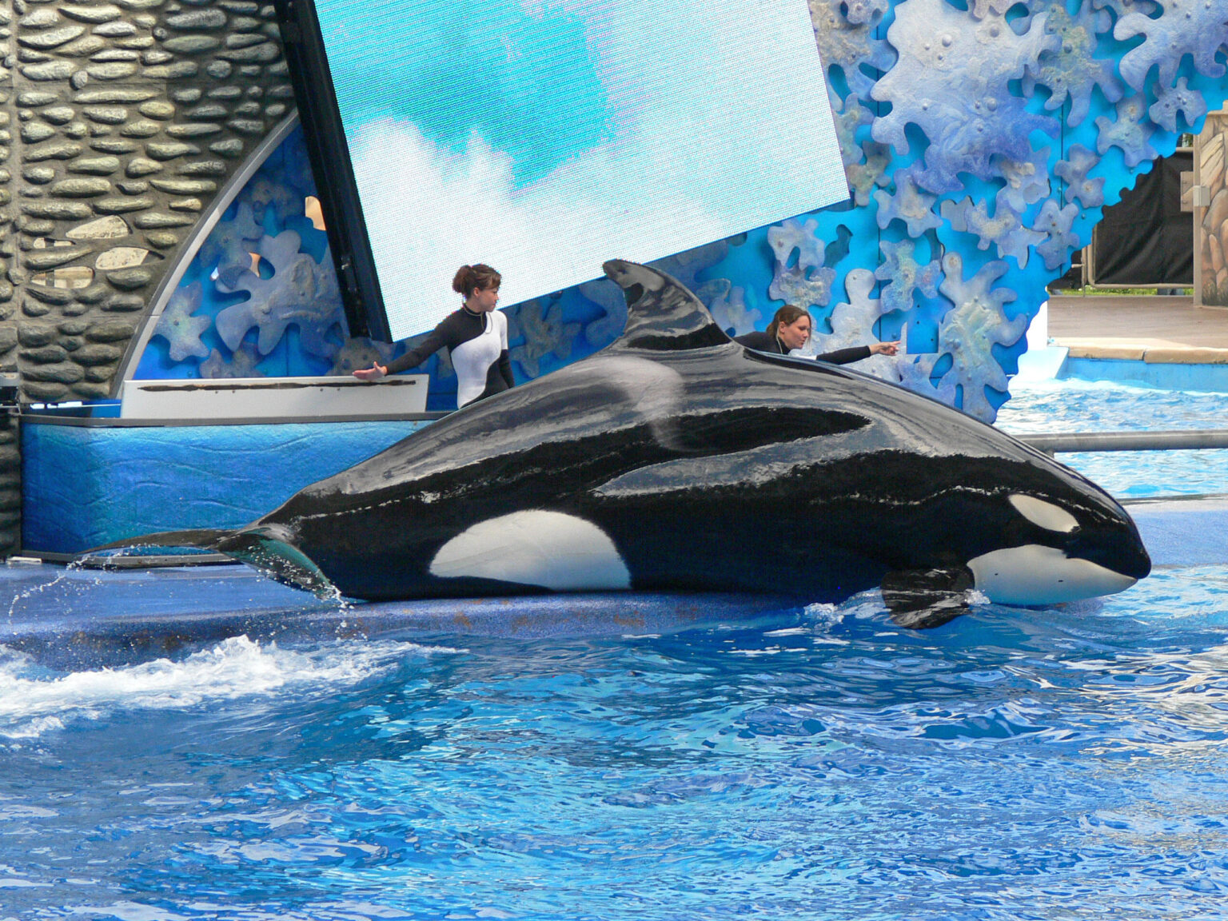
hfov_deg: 9.3
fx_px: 7521
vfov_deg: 7.0
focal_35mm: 212
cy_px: 460
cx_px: 614
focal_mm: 35.3
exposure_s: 1/500
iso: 125
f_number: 3.6
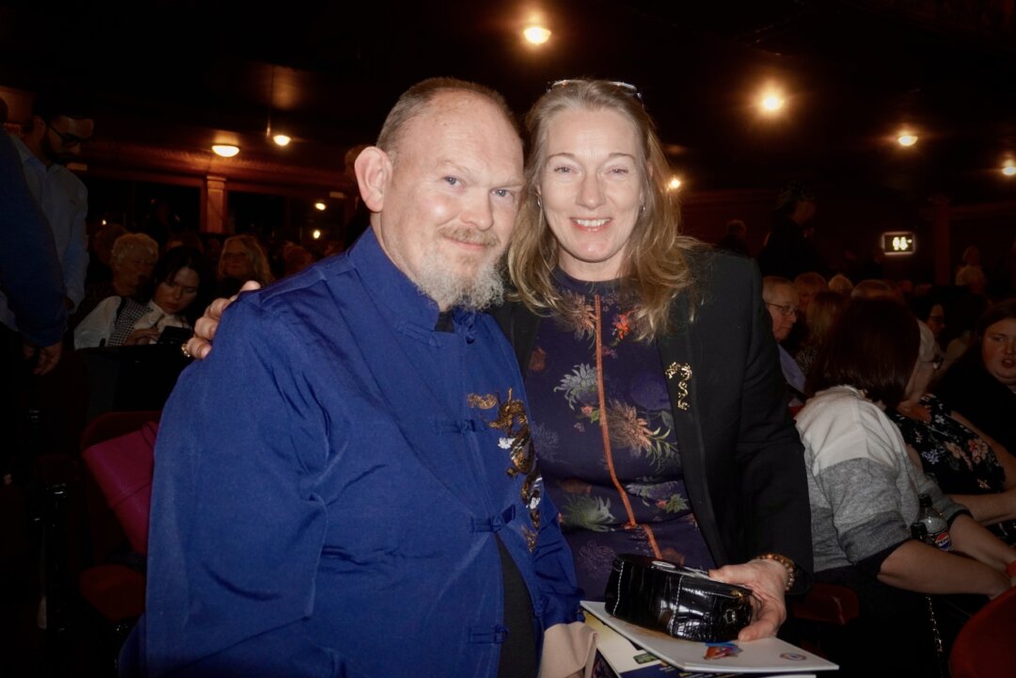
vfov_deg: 53.1
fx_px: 677
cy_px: 339
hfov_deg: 73.7
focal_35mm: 24
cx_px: 508
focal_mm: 16
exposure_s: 1/60
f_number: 3.5
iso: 640
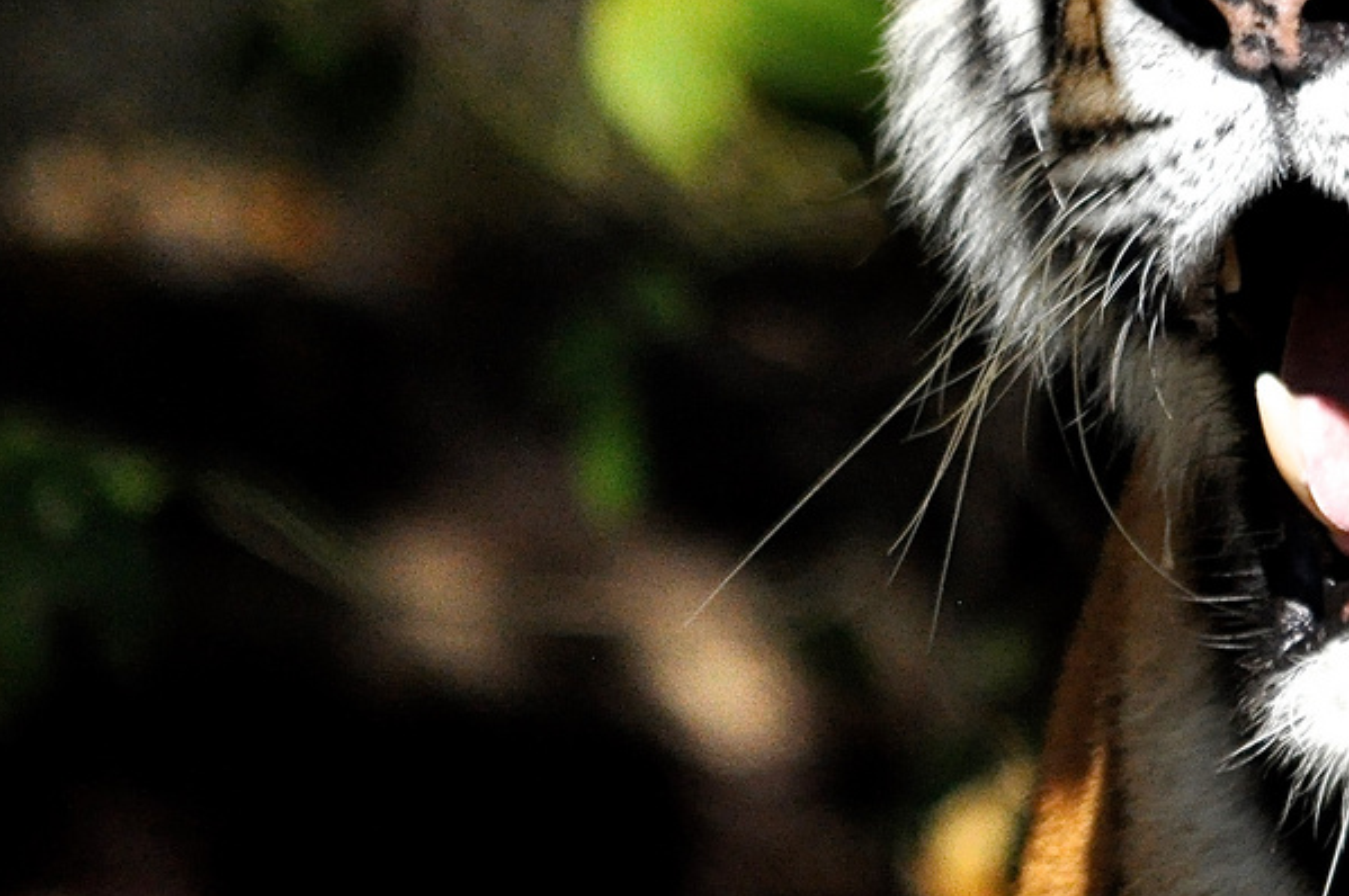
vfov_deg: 0.7
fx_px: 76209
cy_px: 79
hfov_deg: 1.0
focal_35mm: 2036
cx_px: 1531
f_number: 6.3
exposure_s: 1/3200
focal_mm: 500
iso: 1250
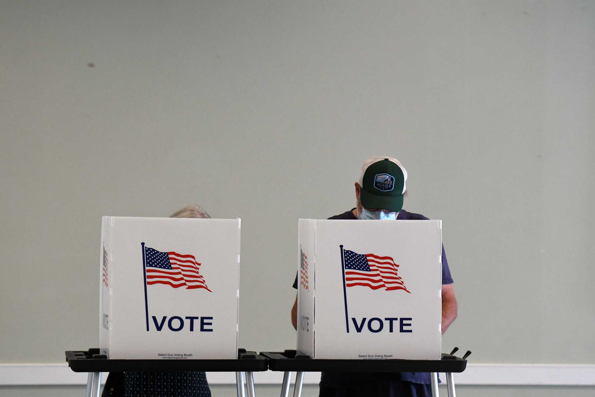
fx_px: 3470
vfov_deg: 6.5
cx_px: 298
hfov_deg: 9.8
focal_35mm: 210
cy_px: 198
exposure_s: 1/1250
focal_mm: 140
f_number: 2.8
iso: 3200
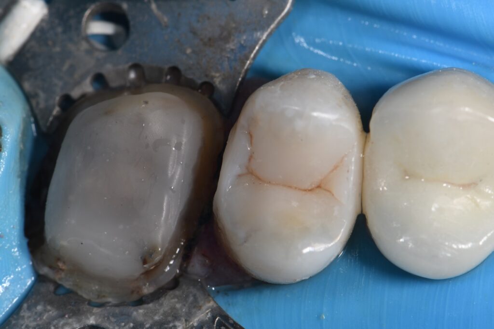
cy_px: 164
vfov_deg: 8.7
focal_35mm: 157
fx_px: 2154
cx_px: 247
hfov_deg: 13.1
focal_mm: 105
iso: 200
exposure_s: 1/160
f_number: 32
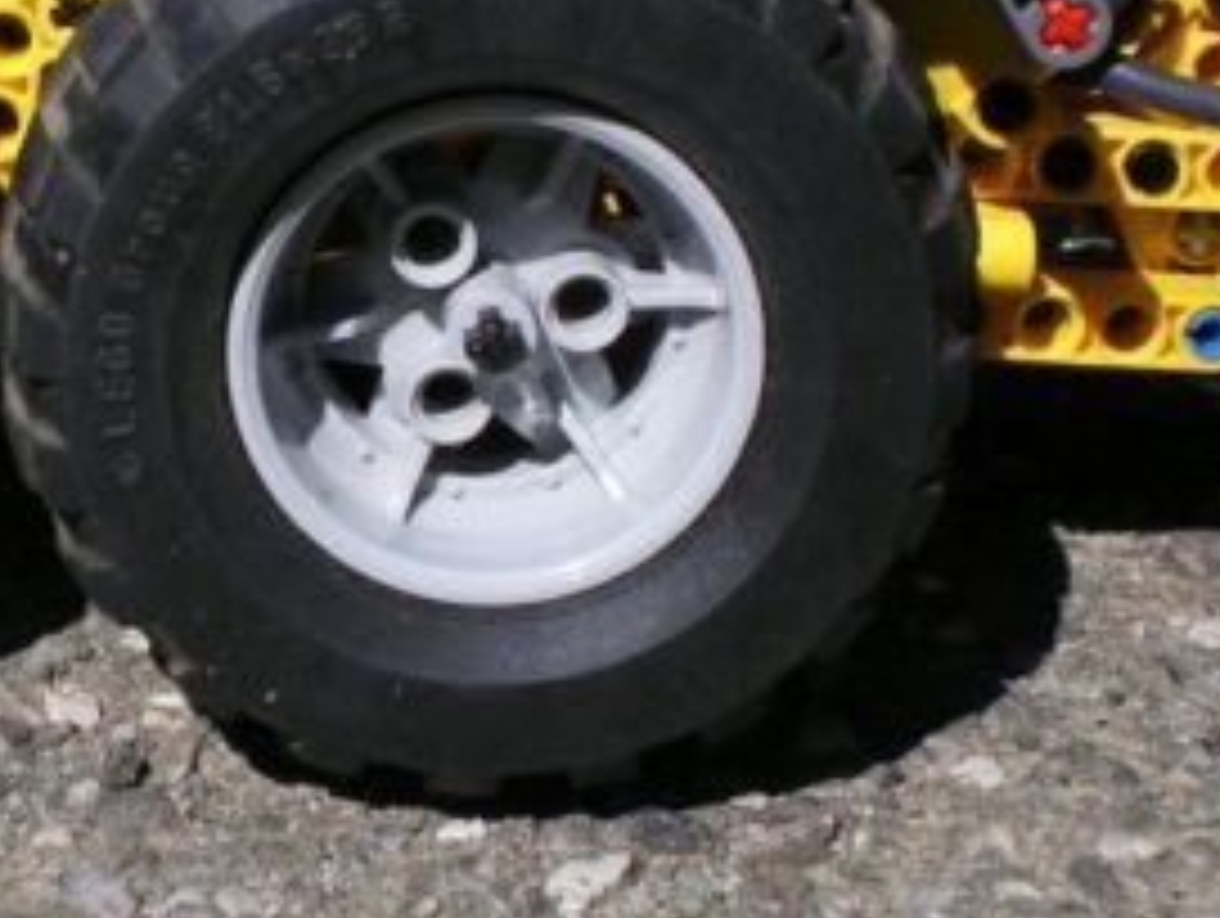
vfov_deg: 17.2
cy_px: -9
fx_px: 2964
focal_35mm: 84
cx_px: 261
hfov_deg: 23.0
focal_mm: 6.3
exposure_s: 1/400
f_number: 4.6
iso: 64
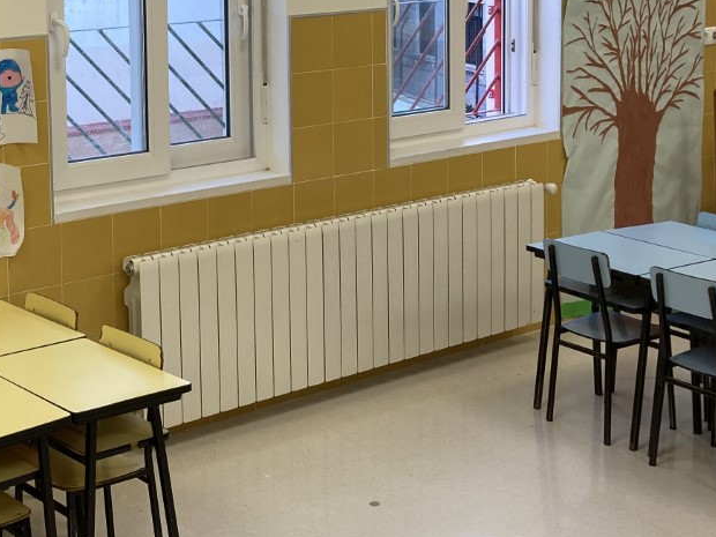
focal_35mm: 65
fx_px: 1344
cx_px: 118
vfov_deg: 22.2
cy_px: 75
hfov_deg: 29.0
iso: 40
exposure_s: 1/100
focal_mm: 3.99
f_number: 1.8
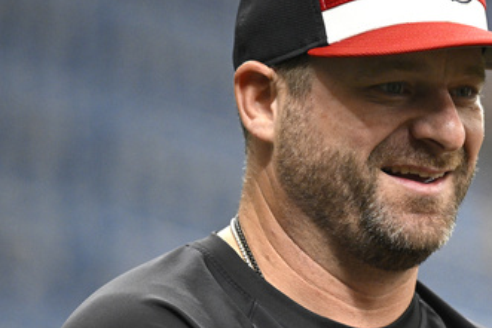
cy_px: 339
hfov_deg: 3.3
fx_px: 8449
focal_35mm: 618
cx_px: 523
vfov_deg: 2.2
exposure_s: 1/1250
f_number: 2.8
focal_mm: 200
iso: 2000
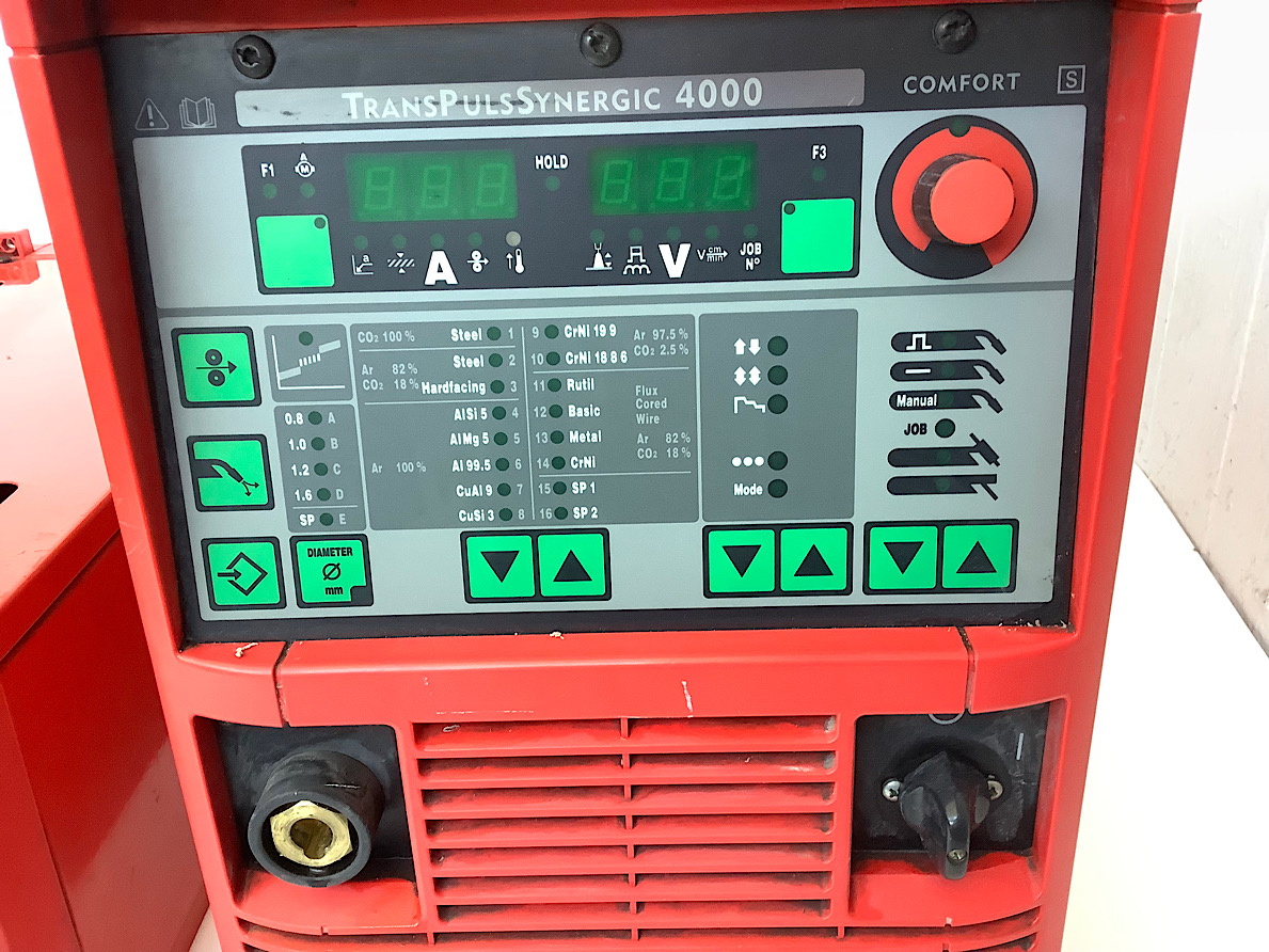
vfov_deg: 45.4
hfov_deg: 58.3
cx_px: 634
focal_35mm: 31
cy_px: 476
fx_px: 1137
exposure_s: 1/33
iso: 250
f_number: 2.4
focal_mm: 3.3
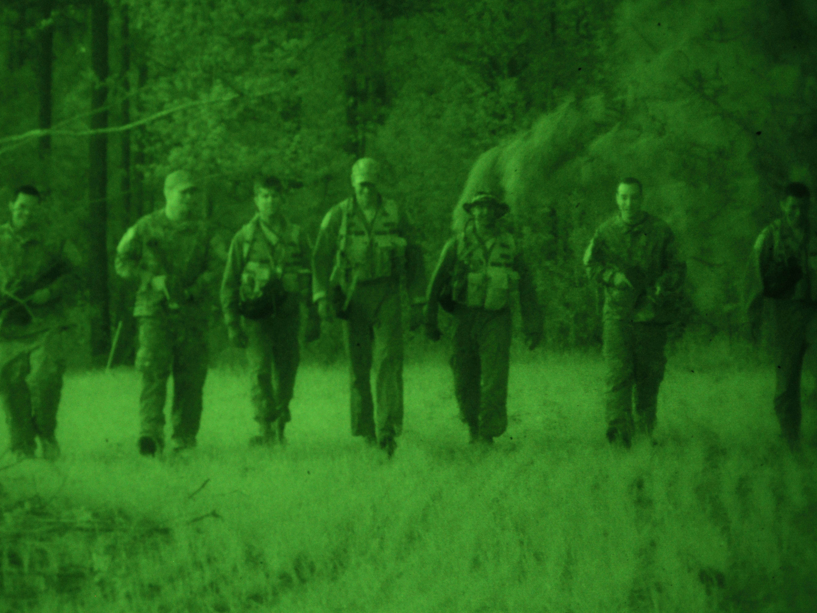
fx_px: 1794
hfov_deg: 25.7
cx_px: 400
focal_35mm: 76
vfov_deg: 19.4
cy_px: 307
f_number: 2.8
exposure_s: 1/400
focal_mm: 70
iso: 2000
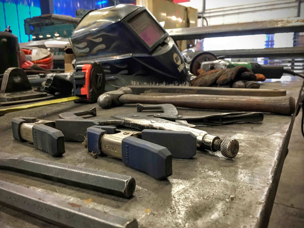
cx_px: 153
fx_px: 263
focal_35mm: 30
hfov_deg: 60.0
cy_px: 114
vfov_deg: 46.8
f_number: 2.2
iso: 200
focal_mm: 4.15
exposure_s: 1/17
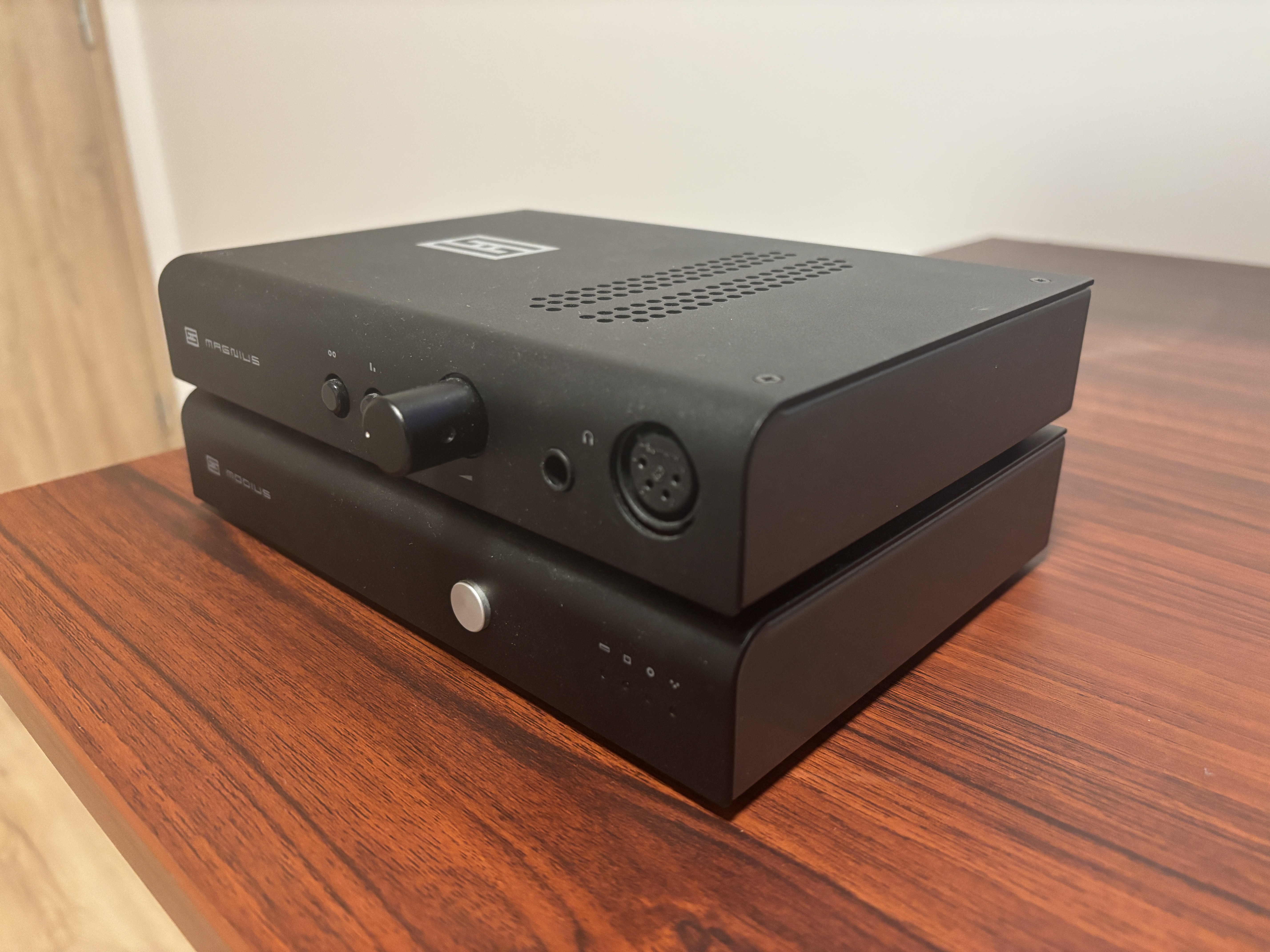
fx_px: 954
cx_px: 635
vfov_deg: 53.1
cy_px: 476
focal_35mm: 26
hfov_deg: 67.3
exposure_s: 1/50
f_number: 1.6
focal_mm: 5.96
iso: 400
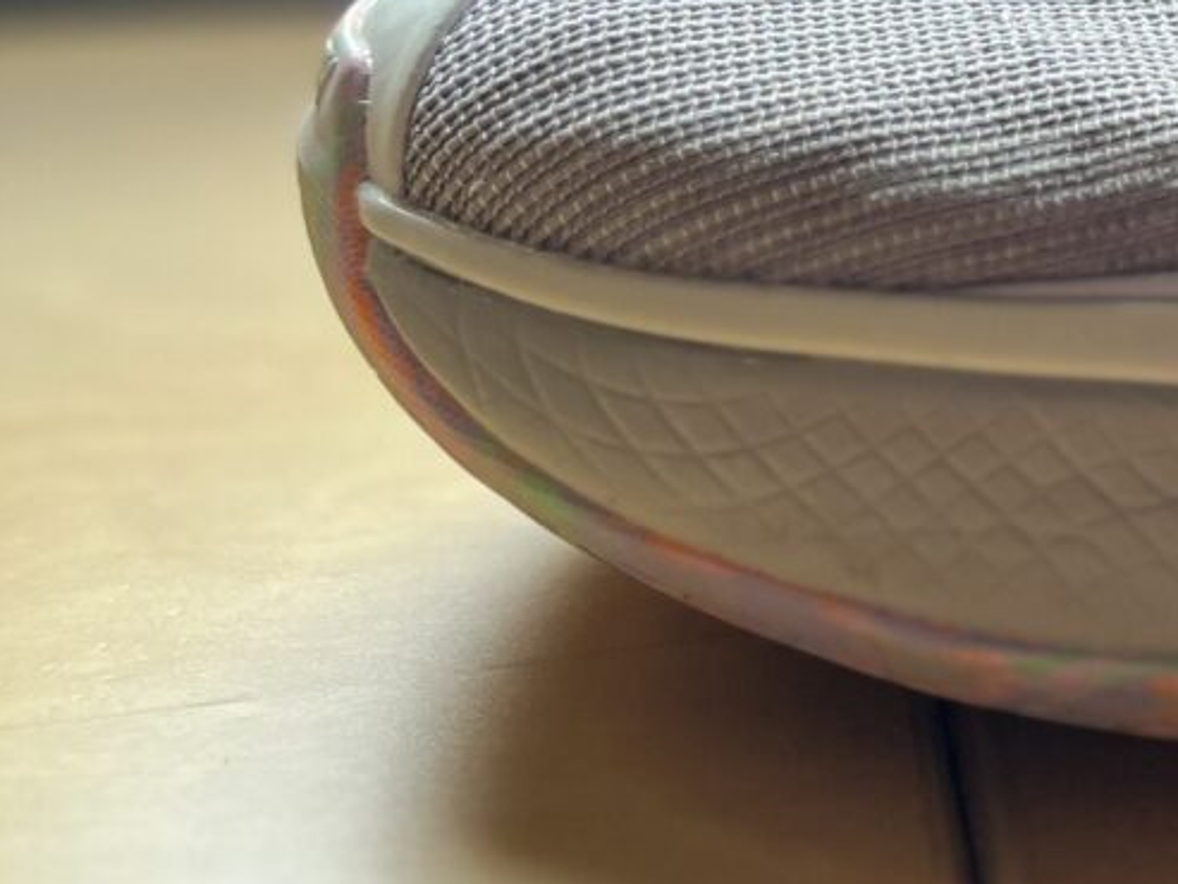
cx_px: 1792
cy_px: -143
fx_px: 2757
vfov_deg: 17.5
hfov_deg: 20.5
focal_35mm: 81
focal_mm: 5.1
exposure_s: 1/67
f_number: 1.6
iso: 125
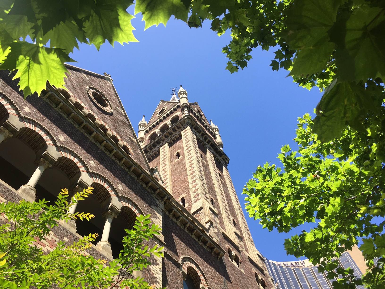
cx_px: 192
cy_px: 144
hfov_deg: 61.7
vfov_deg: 48.2
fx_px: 323
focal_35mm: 29
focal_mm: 4.15
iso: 32
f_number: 2.2
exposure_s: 1/879
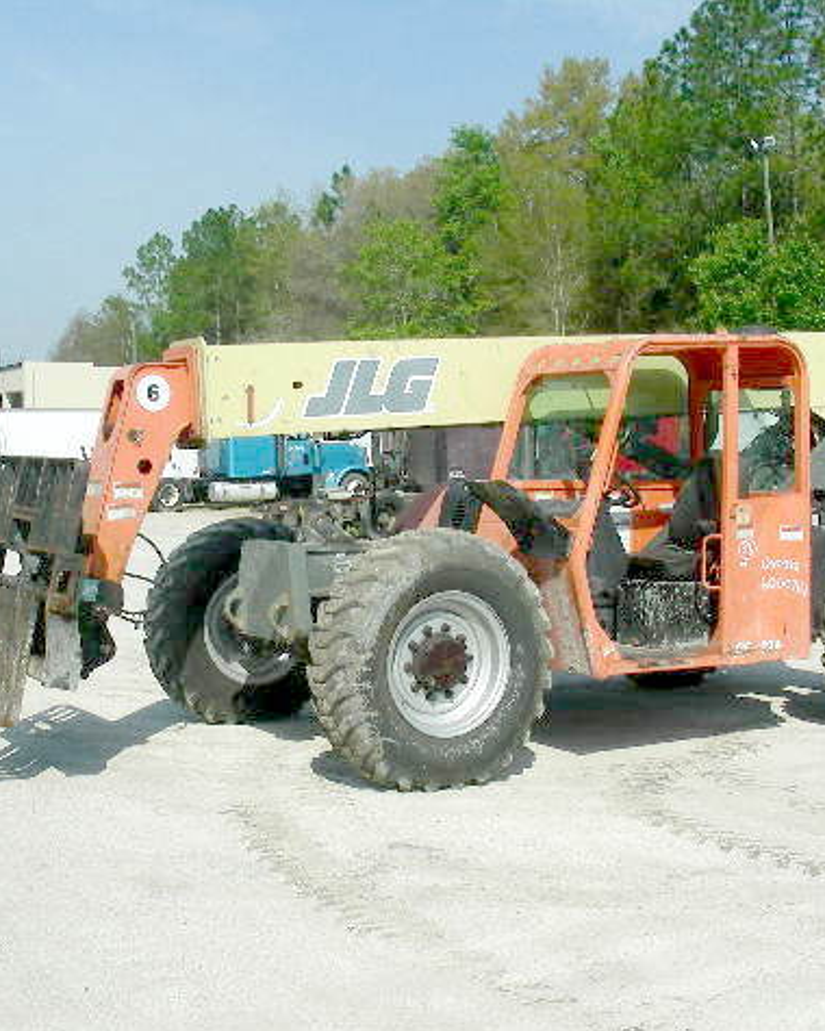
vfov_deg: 37.3
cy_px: 519
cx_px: 395
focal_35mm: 50
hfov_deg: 30.2
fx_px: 1526
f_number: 5.6
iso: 50
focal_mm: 6.3
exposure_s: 1/525
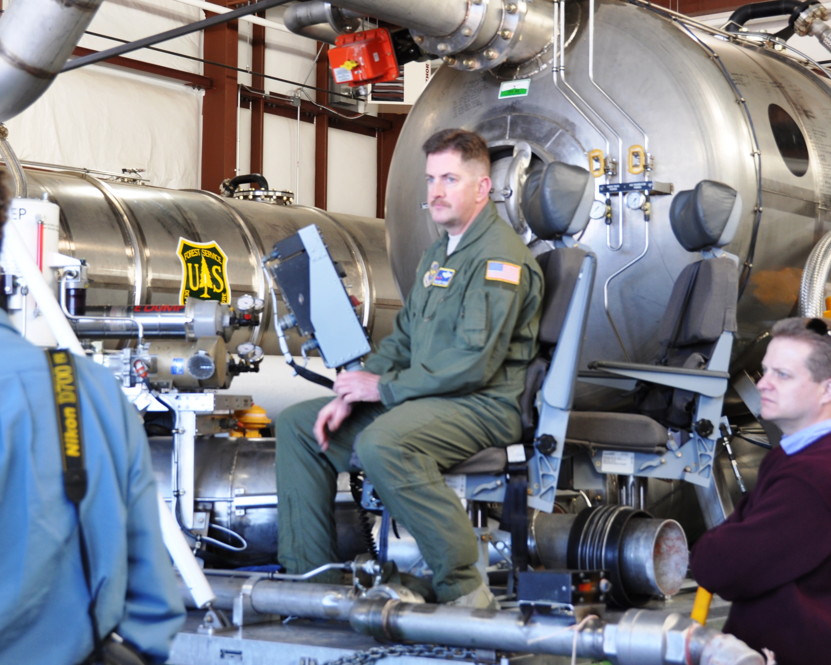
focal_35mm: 70
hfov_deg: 27.1
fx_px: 1722
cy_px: 274
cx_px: 403
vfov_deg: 21.8
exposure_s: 1/30
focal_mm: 34
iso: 320
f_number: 5.6
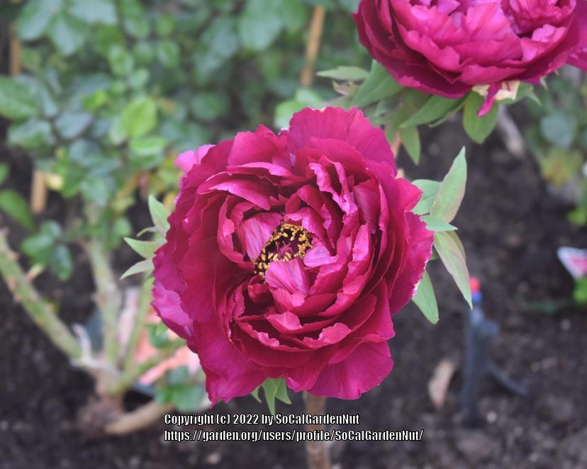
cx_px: 263
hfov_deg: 20.5
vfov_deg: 16.4
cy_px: 233
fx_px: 1625
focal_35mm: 94
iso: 800
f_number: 5.6
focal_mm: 55
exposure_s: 1/160
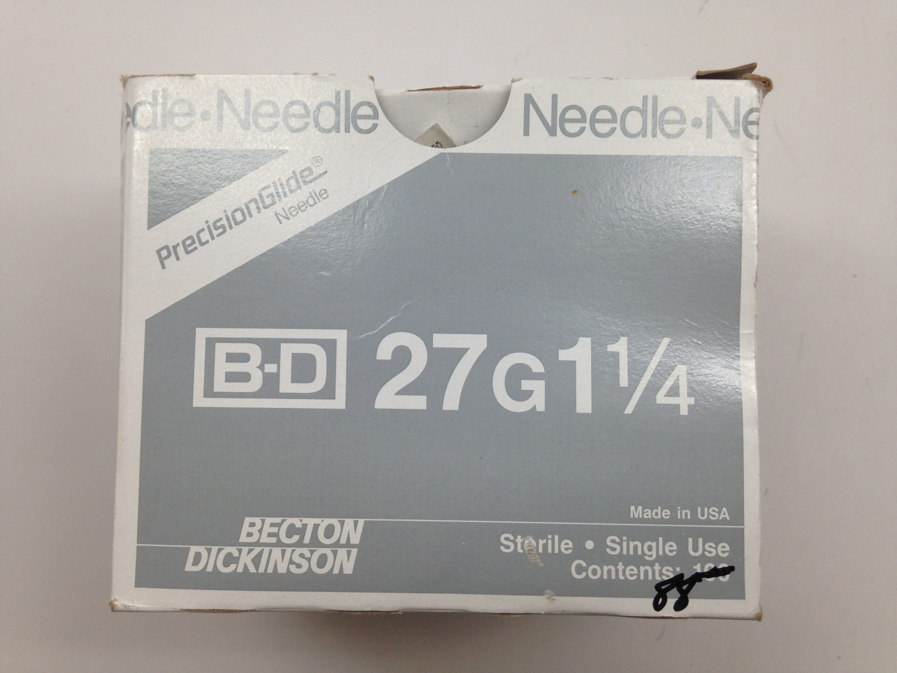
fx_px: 855
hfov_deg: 55.4
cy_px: 336
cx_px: 448
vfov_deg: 42.9
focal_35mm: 33
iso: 50
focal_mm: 4.12
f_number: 2.4
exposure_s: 1/60
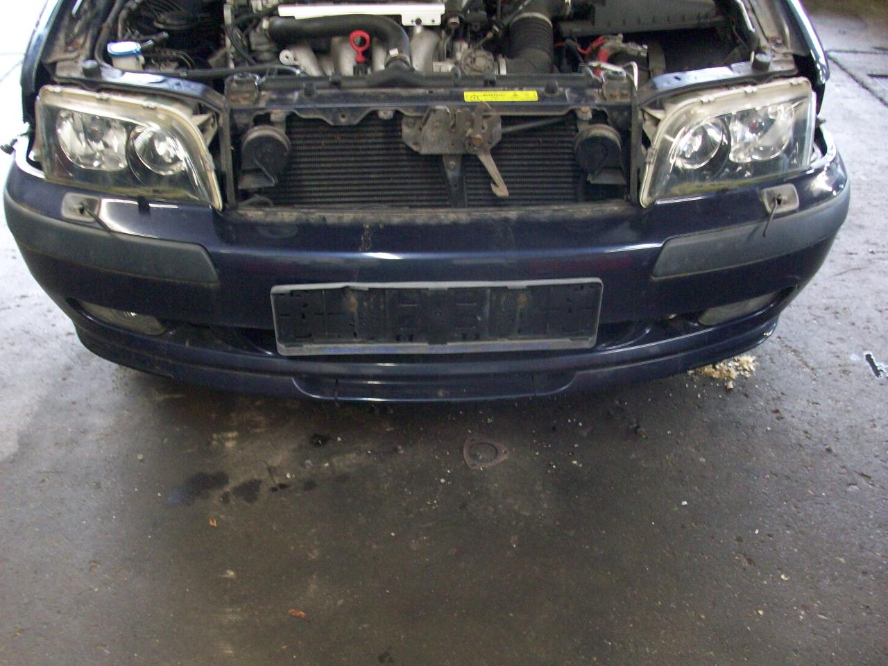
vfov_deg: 41.8
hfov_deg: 54.0
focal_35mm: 34
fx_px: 872
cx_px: 444
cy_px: 333
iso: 200
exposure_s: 1/8
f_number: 2.8
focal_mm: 5.7
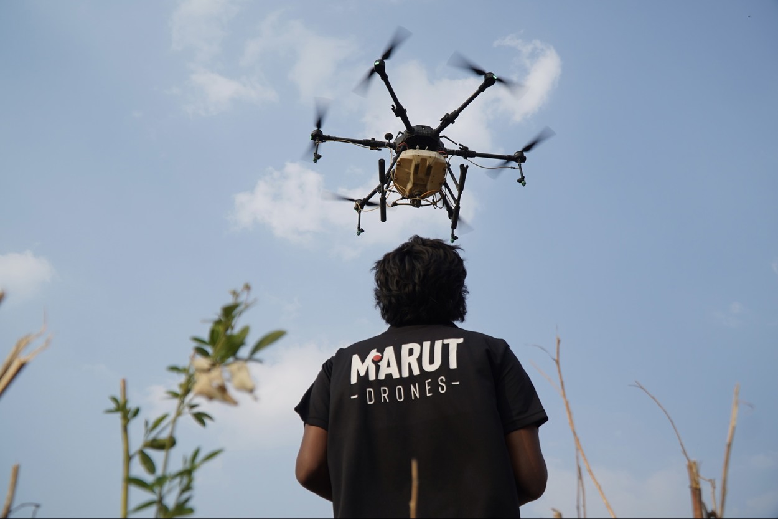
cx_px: 389
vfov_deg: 42.3
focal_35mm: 31
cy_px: 260
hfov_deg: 60.3
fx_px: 670
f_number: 4.5
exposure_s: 1/800
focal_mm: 21
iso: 100
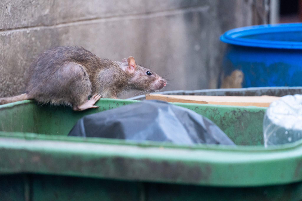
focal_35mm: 202
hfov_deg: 10.2
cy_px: 100
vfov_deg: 6.8
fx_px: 1698
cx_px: 151
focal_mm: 135
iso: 2500
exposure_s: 1/100
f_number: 5.6
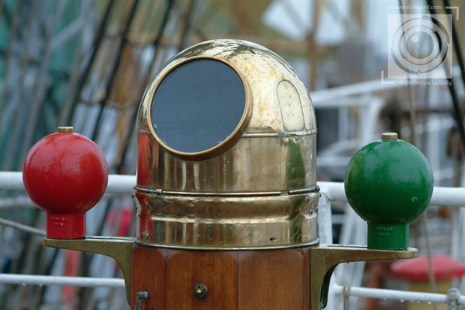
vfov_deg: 7.8
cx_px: 232
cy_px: 155
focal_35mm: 177
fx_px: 2286
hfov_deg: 11.6
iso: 200
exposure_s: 1/350
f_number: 4.8
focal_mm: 118
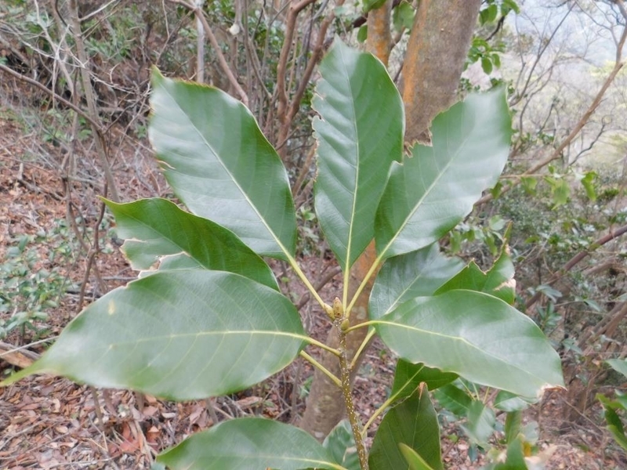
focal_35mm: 23
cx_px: 314
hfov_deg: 73.9
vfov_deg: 58.9
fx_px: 417
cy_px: 235
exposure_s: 1/30
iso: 140
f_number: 3
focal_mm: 4
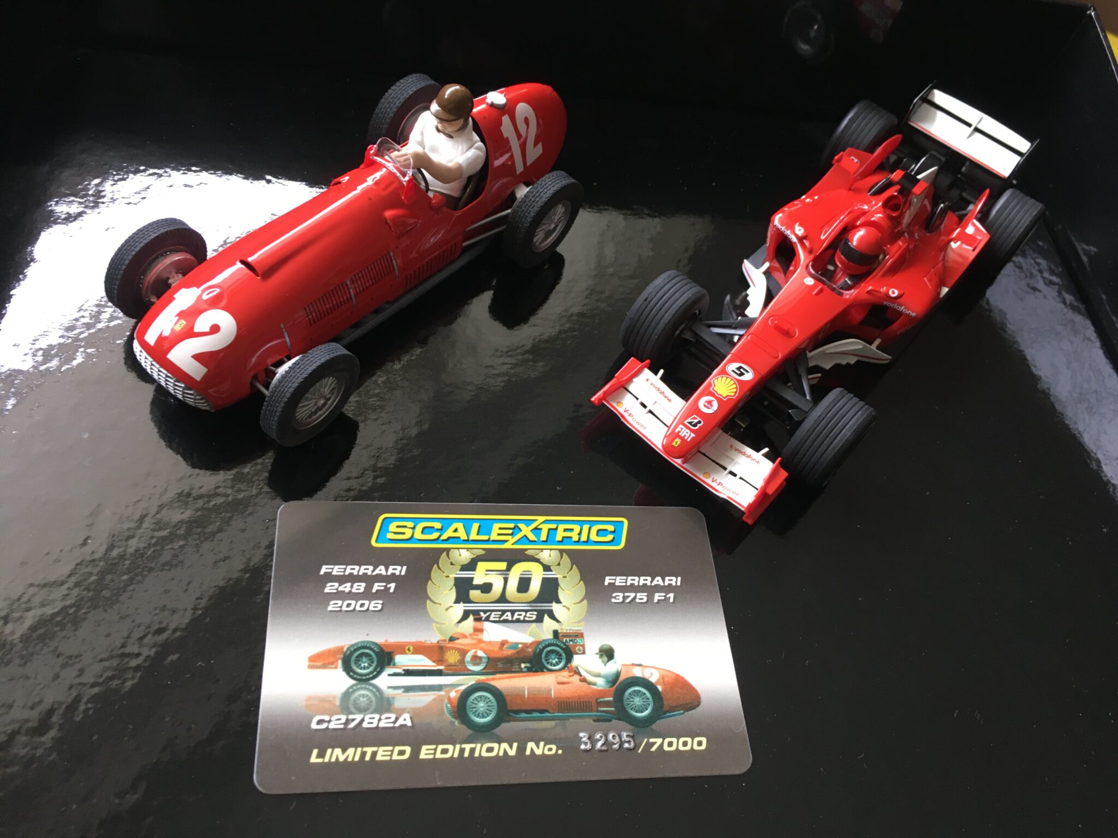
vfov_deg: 48.2
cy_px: 419
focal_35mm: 29
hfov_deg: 61.7
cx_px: 559
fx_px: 937
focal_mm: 4.15
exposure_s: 1/33
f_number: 2.2
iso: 100
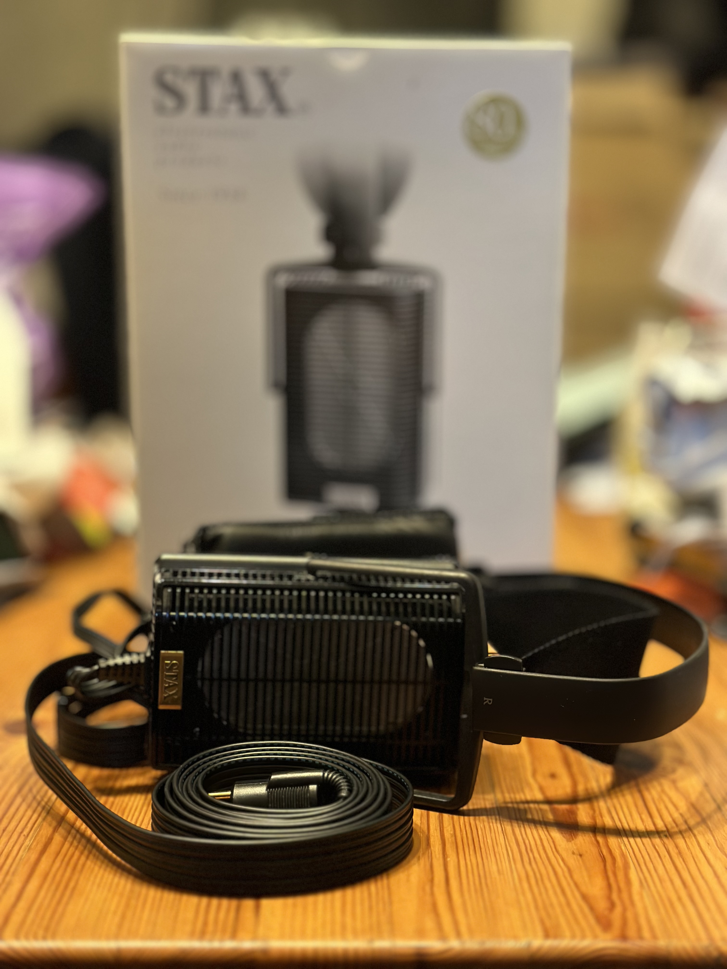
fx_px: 1344
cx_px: 364
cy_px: 484
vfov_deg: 39.7
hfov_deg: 30.3
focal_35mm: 48
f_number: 1.78
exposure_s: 1/33
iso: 500
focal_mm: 6.86
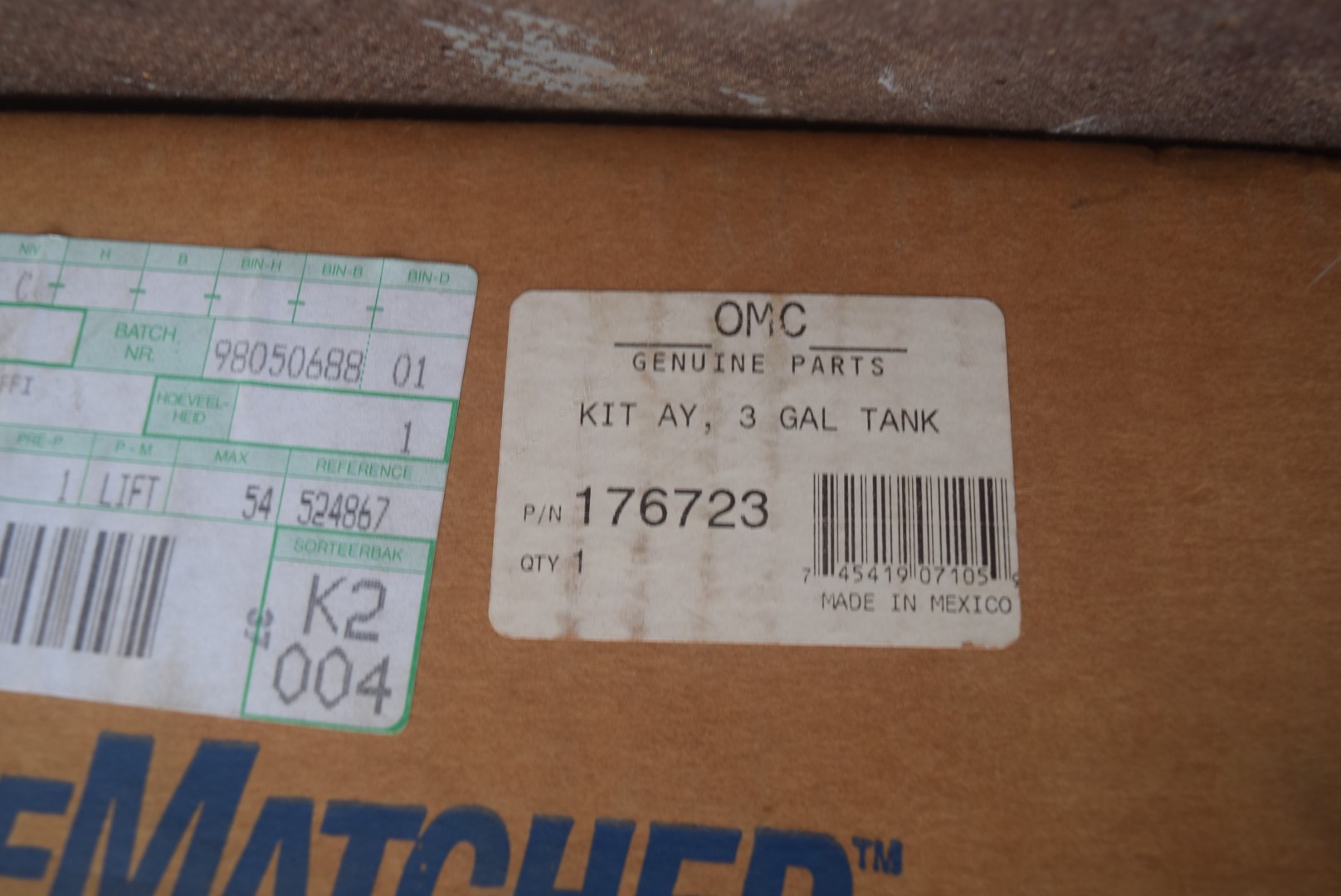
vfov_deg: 36.9
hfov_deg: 53.1
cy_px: 448
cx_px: 670
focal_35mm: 36
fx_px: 1342
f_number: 5
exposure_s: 1/100
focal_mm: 24
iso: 400
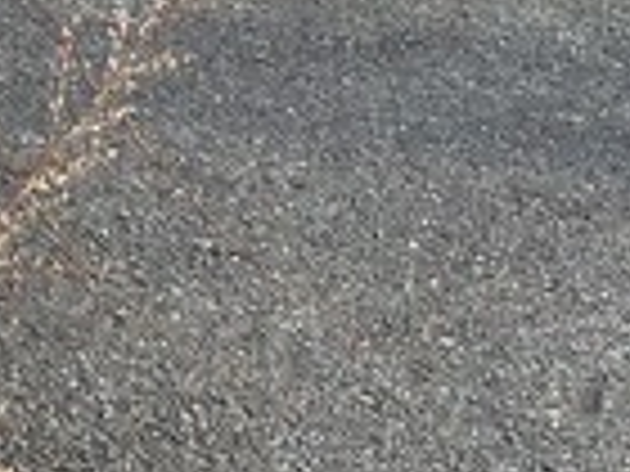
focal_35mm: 212
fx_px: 3858
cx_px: -446
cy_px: -382
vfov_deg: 6.8
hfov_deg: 9.0
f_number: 2.2
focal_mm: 4.15
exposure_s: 1/178
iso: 32
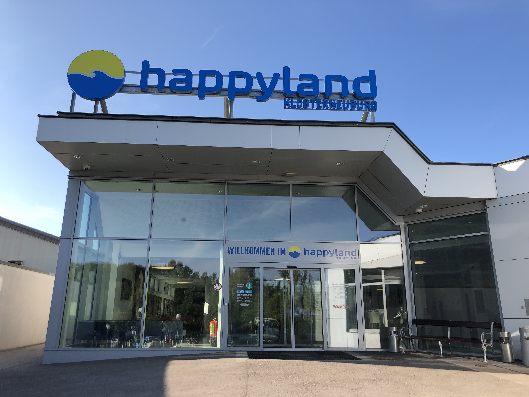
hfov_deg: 63.4
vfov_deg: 49.7
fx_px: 428
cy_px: 198
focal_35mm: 28
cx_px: 264
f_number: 1.8
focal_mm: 3.99
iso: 20
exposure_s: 1/941
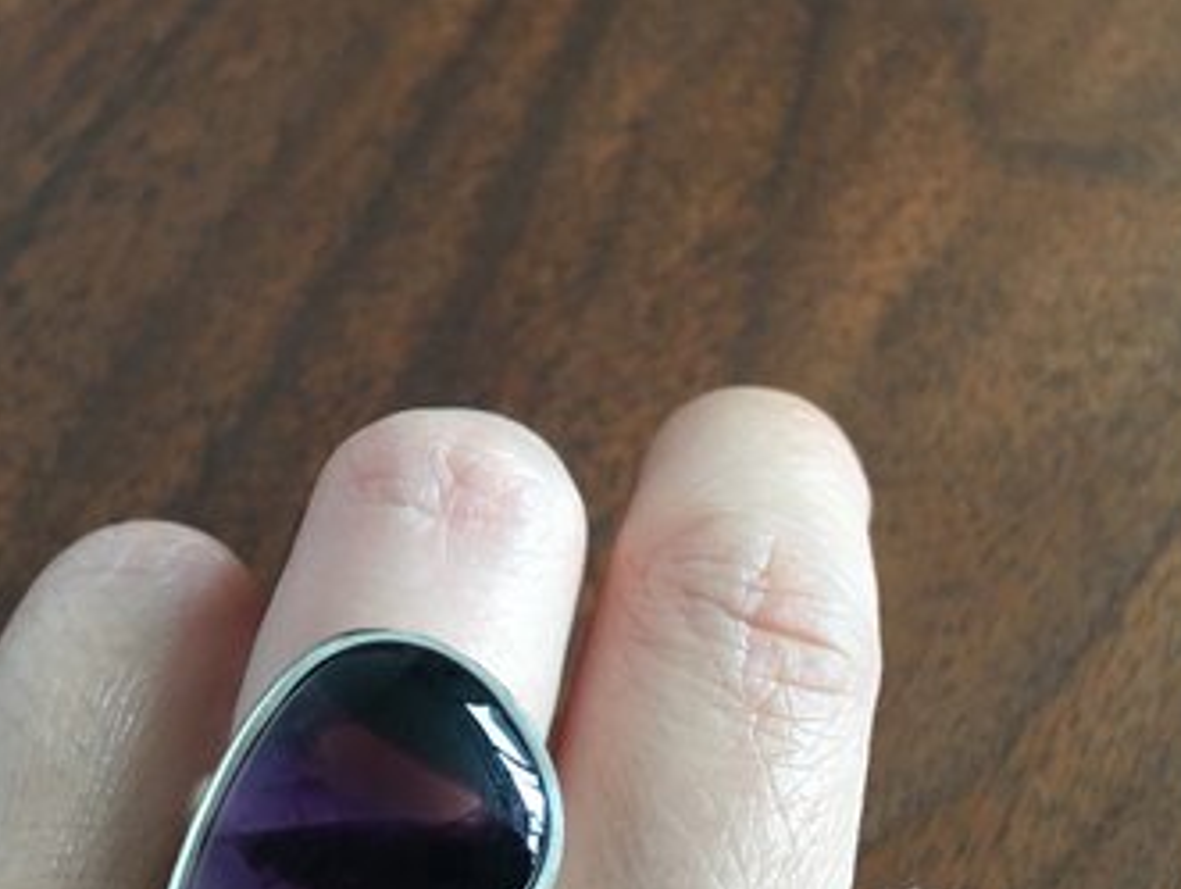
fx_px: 1913
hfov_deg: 34.1
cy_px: 393
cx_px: 428
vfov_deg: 26.1
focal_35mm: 56
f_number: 2.2
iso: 50
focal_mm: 4.15
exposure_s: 1/15
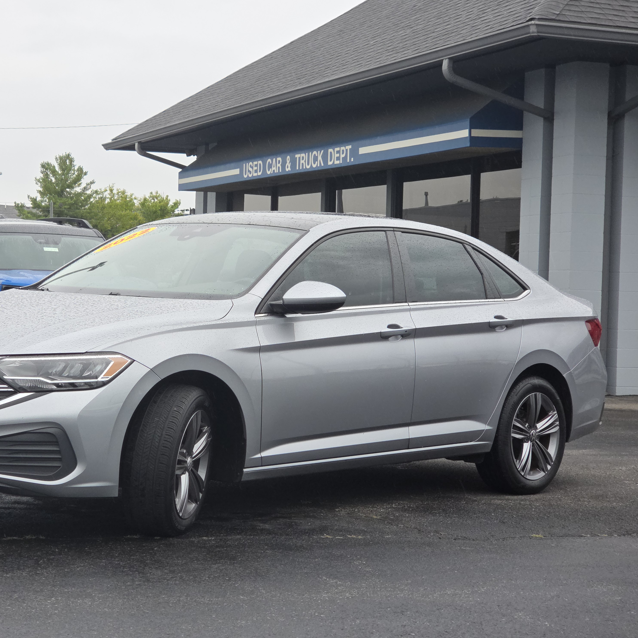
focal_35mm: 82
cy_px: 317
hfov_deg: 21.1
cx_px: 220
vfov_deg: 21.1
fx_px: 1710
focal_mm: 7
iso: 25
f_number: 2.4
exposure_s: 1/224
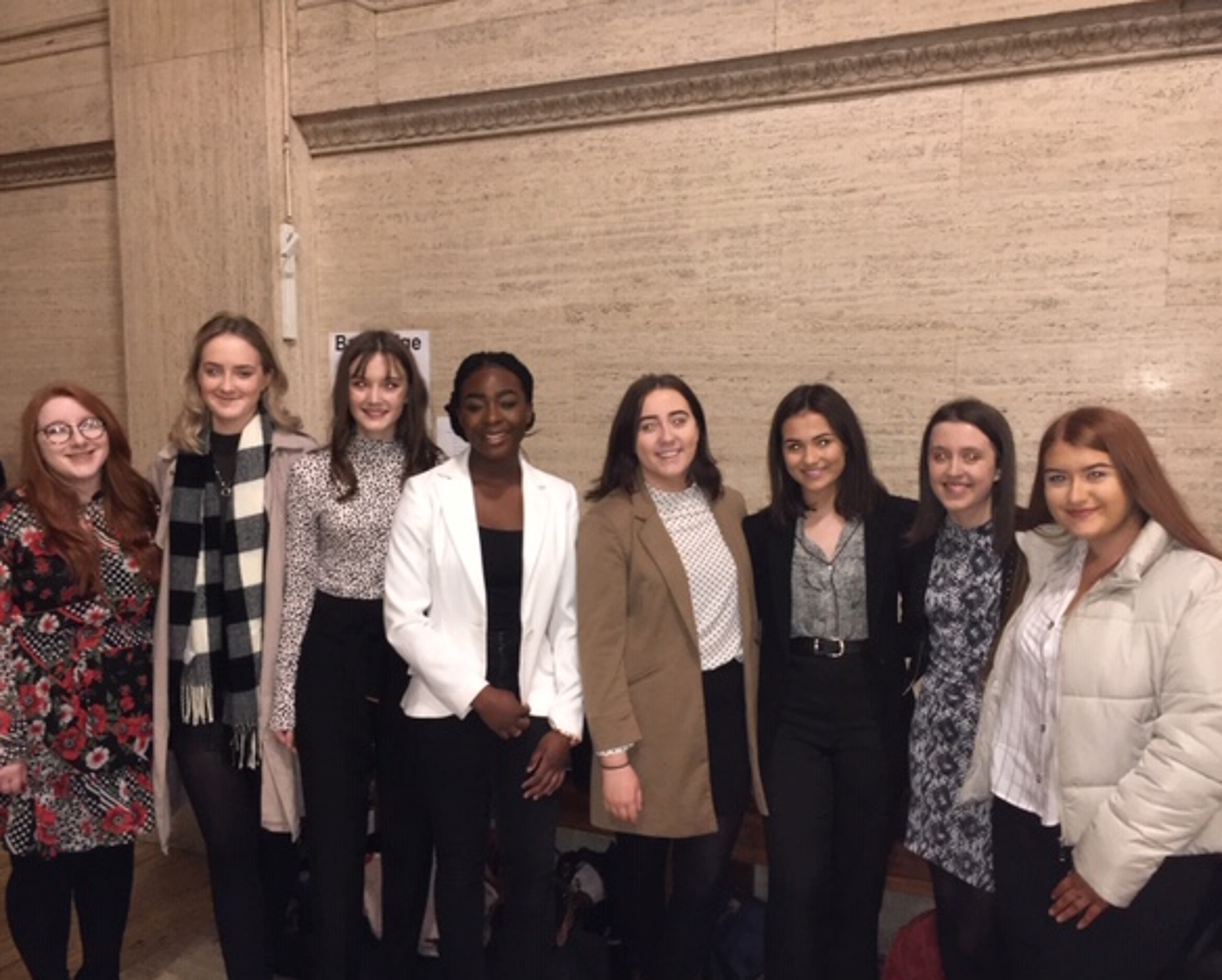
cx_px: 596
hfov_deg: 57.1
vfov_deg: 47.2
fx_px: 1122
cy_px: 484
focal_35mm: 31
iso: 200
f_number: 2.2
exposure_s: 1/17
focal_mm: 4.15
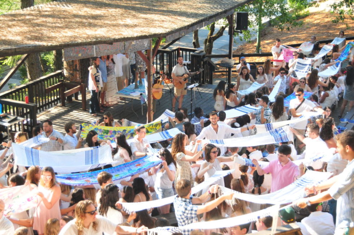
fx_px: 619
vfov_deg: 21.5
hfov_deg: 31.9
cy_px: 118
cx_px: 177
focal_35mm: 63
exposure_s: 1/250
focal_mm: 42
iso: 1250
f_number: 5
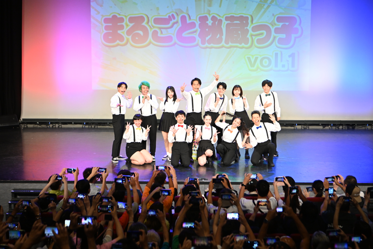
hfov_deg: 28.8
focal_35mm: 70
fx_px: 725
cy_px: 124
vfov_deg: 19.5
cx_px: 186
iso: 2500
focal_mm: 70
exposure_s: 1/200
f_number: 5
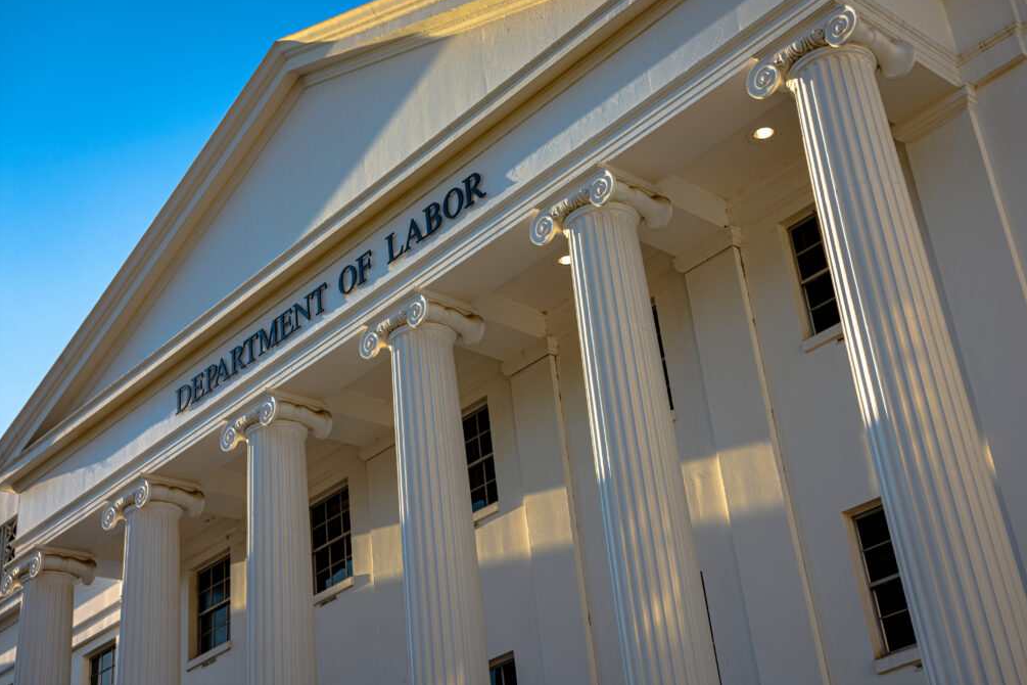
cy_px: 337
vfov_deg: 25.3
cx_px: 520
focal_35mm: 54
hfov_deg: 37.2
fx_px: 1526
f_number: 5
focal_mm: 35
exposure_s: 1/250
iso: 125
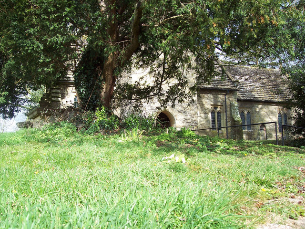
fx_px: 344
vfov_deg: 36.8
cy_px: 114
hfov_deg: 47.9
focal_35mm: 39
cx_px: 152
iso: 100
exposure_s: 1/250
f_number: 3.4
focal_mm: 8
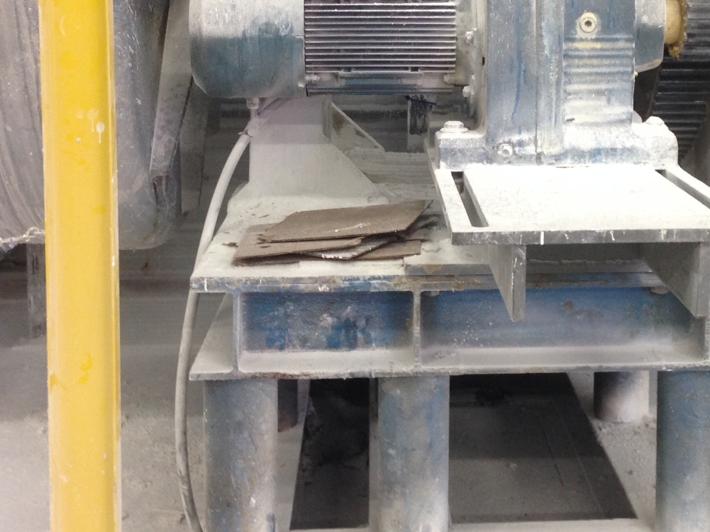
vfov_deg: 24.0
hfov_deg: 32.0
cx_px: 454
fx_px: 1230
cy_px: 107
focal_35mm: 60
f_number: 2.4
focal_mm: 4.12
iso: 125
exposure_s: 1/20
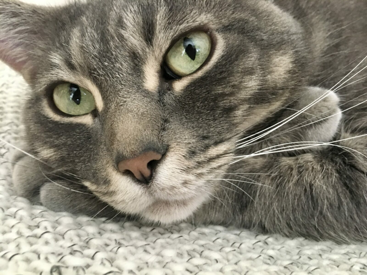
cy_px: 138
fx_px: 307
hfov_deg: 61.7
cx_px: 184
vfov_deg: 48.2
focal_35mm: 29
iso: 200
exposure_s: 1/15
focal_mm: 4.15
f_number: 2.2
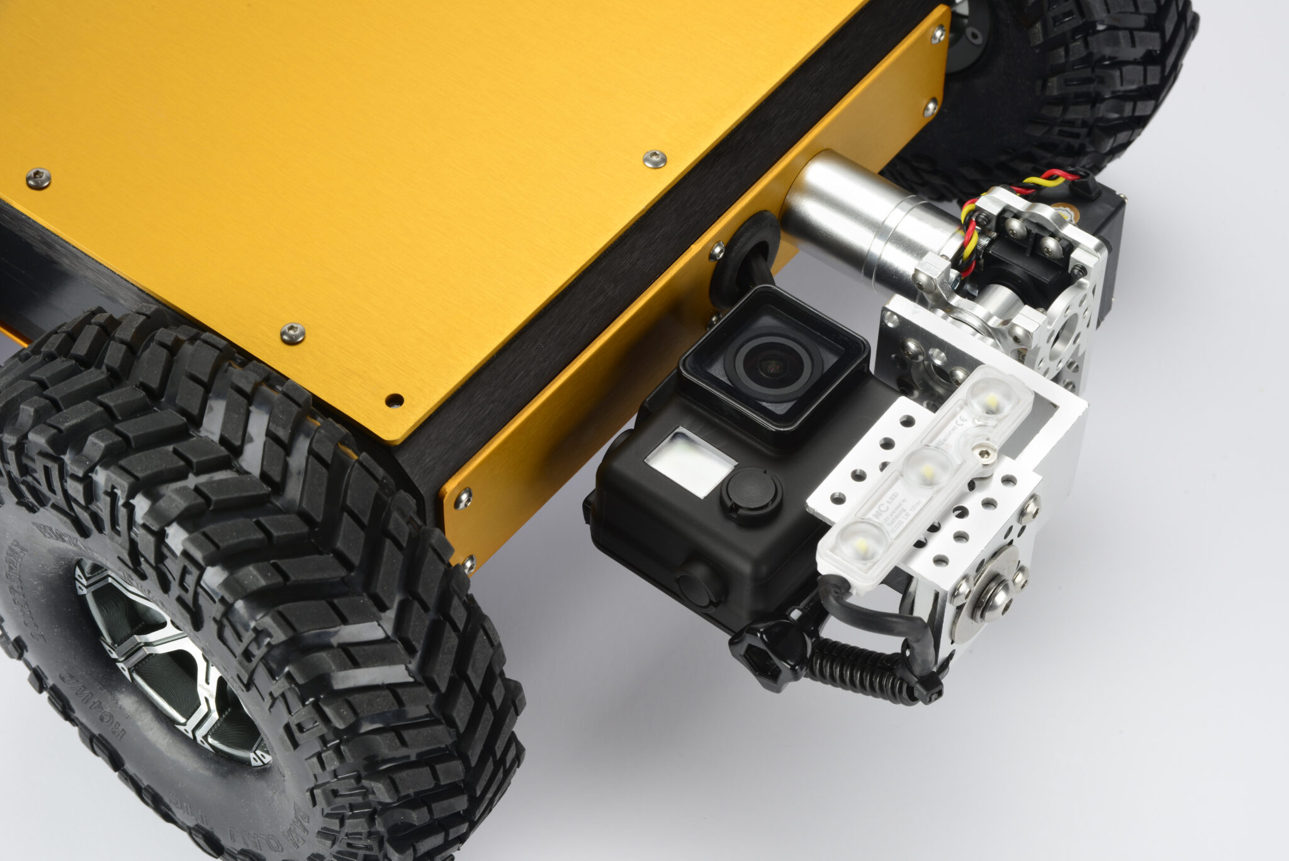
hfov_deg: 20.8
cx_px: 644
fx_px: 3510
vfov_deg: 14.0
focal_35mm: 98
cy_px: 430
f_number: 20
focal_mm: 98
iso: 100
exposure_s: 1/125
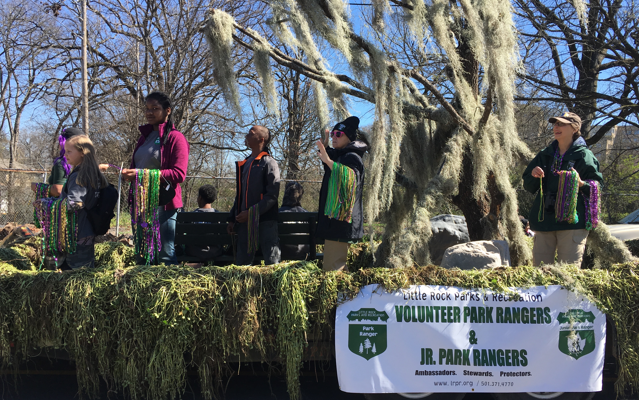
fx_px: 540
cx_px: 318
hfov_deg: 61.2
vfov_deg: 40.6
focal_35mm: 31
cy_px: 208
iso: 25
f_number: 2.2
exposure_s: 1/699
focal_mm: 4.15
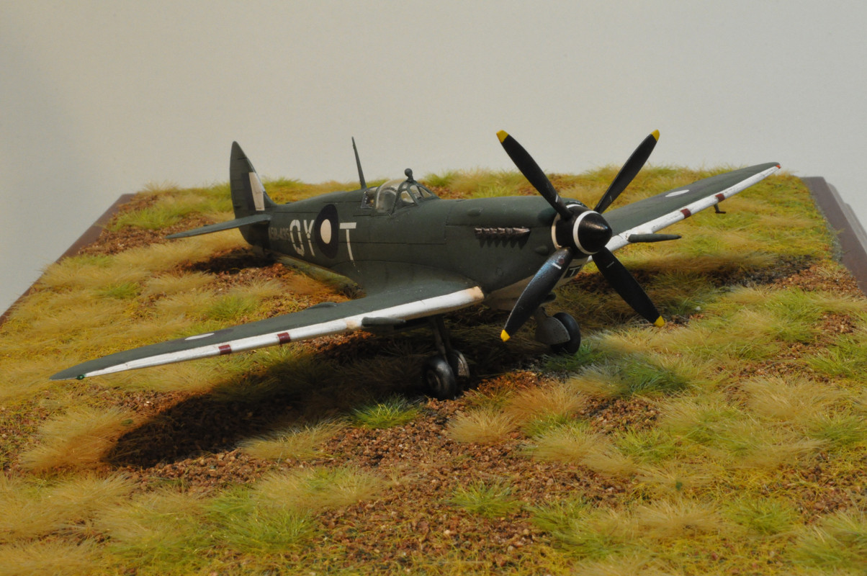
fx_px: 1588
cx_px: 434
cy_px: 288
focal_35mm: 66
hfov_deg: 30.5
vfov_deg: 20.6
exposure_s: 1/3
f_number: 29
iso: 2000
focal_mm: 44
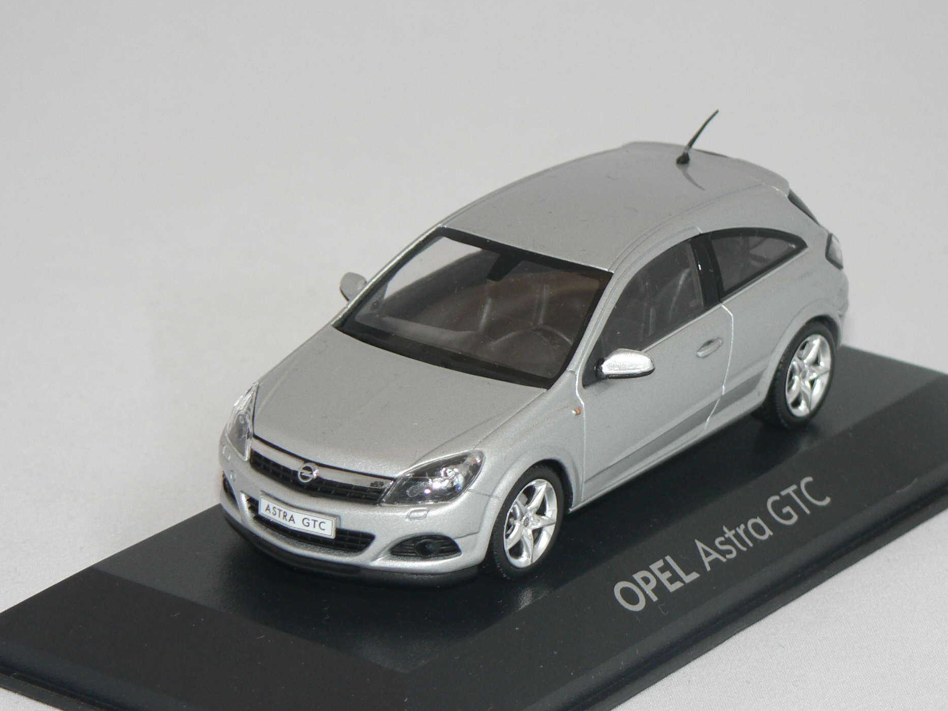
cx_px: 472
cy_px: 394
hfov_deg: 11.6
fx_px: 4683
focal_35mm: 171
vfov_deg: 8.7
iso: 80
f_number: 3.2
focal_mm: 20.7
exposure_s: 1/60
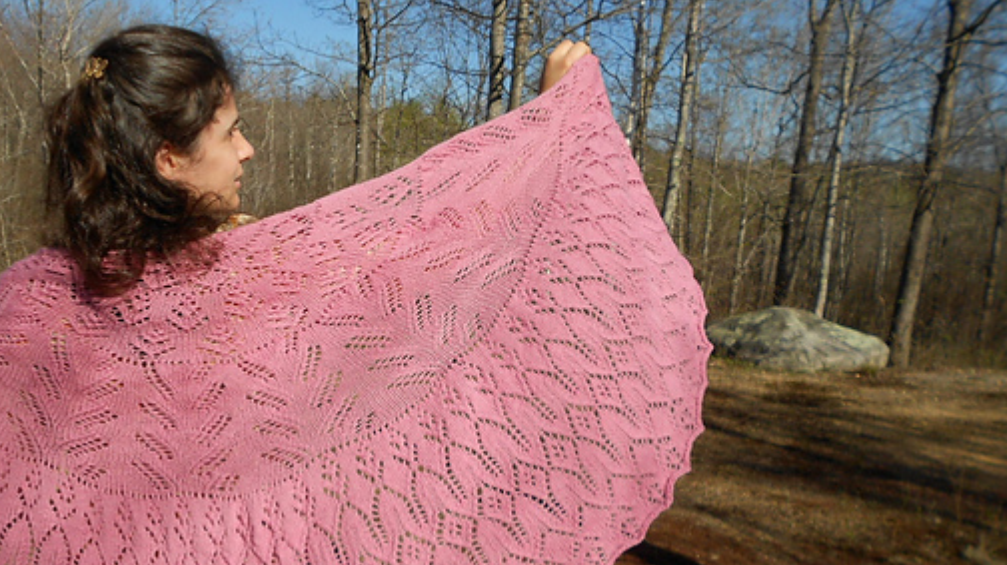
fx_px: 961
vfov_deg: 32.4
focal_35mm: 36
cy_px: 391
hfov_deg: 54.9
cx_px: 404
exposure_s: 1/1250
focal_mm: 4.6
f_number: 3.2
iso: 80
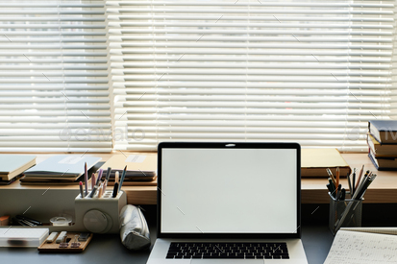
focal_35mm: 50
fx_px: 551
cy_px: 178
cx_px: 243
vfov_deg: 26.8
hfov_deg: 39.4
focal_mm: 23
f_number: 4
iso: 200
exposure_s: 1/160
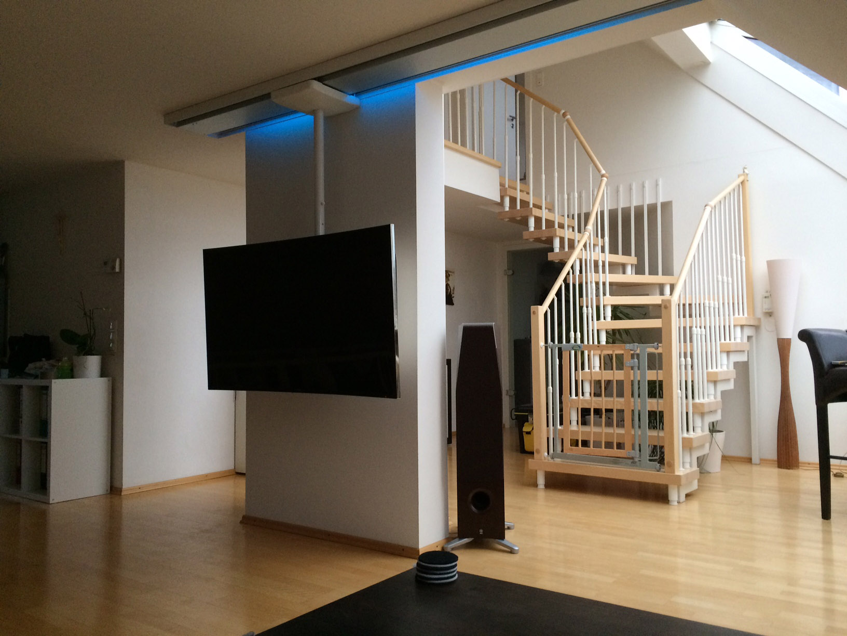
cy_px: 318
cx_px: 424
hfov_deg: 61.7
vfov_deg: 48.2
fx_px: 710
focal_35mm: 29
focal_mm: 4.15
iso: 160
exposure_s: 1/30
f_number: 2.2
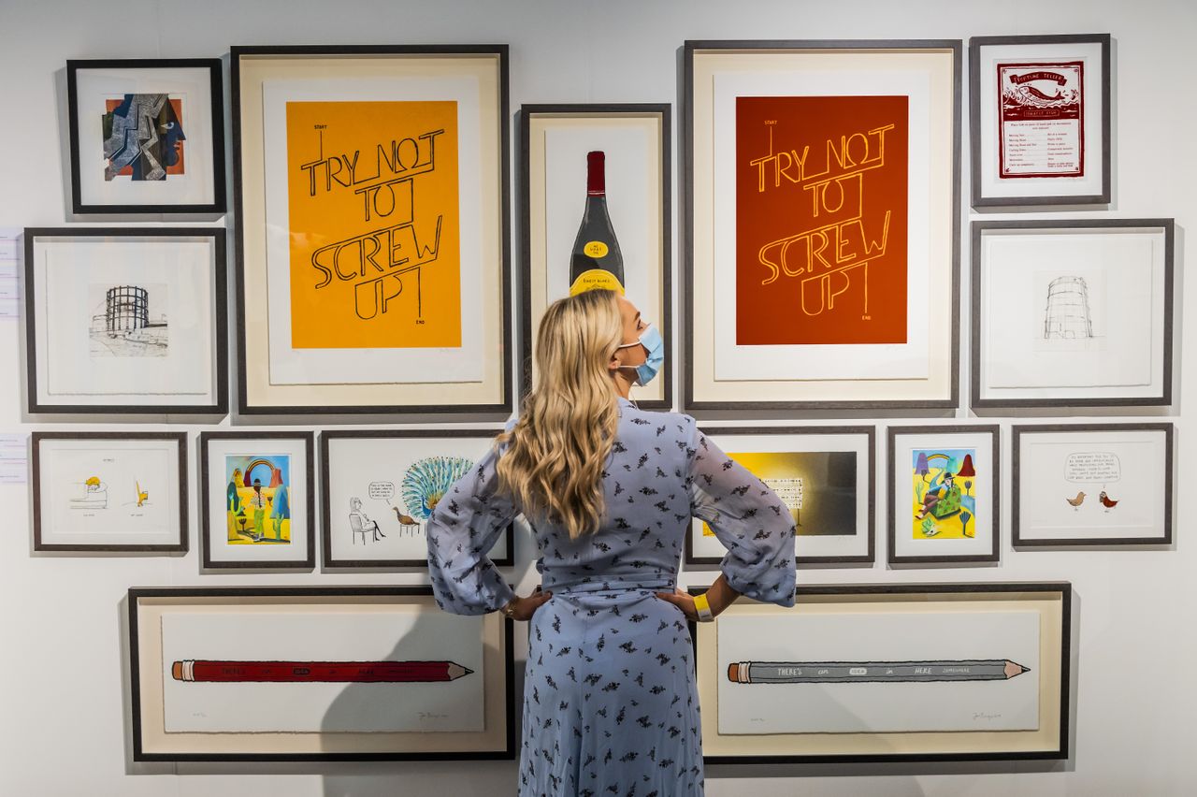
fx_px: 1529
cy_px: 398
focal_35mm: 46
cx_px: 598
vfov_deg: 29.2
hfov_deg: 42.8
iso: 2000
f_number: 5.6
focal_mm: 46
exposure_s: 1/160
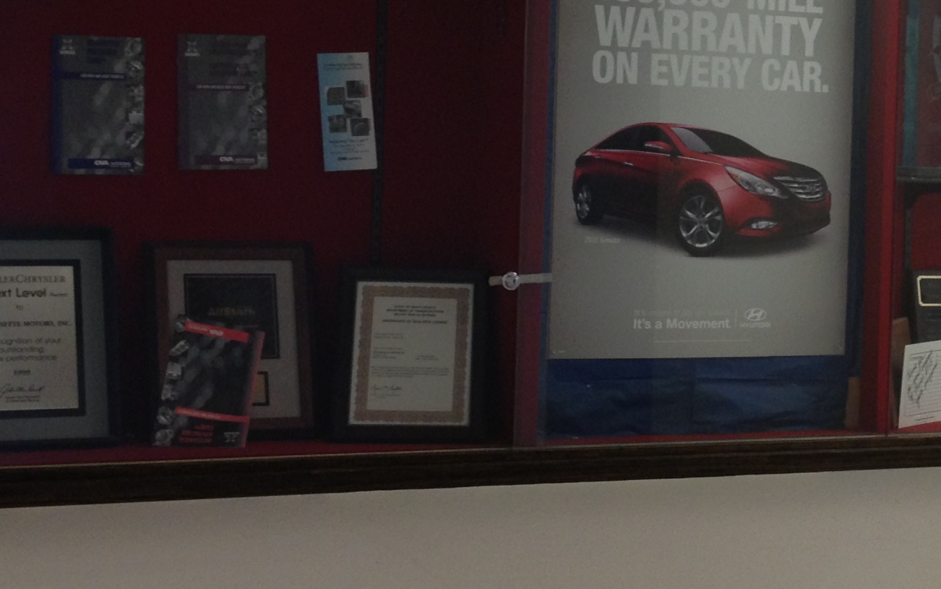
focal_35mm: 93
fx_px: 2385
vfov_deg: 14.0
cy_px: 167
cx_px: 879
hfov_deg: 21.7
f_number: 2.4
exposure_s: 1/20
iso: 64
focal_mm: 4.28
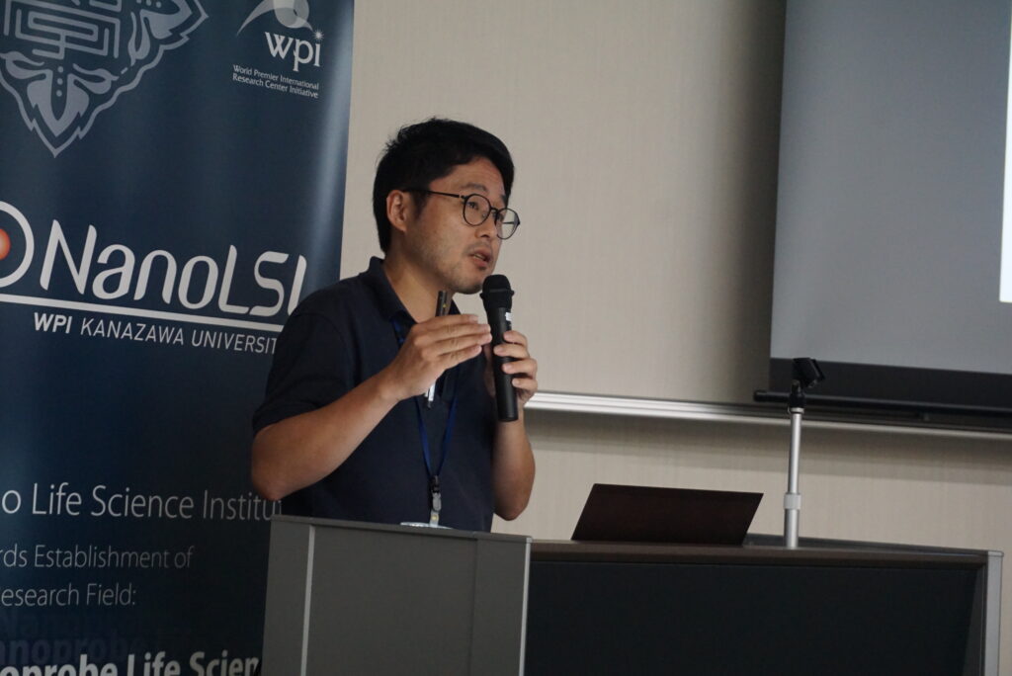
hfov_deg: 27.0
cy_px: 338
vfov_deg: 18.2
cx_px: 506
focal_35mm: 75
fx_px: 2109
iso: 3200
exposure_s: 1/50
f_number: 5.6
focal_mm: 50
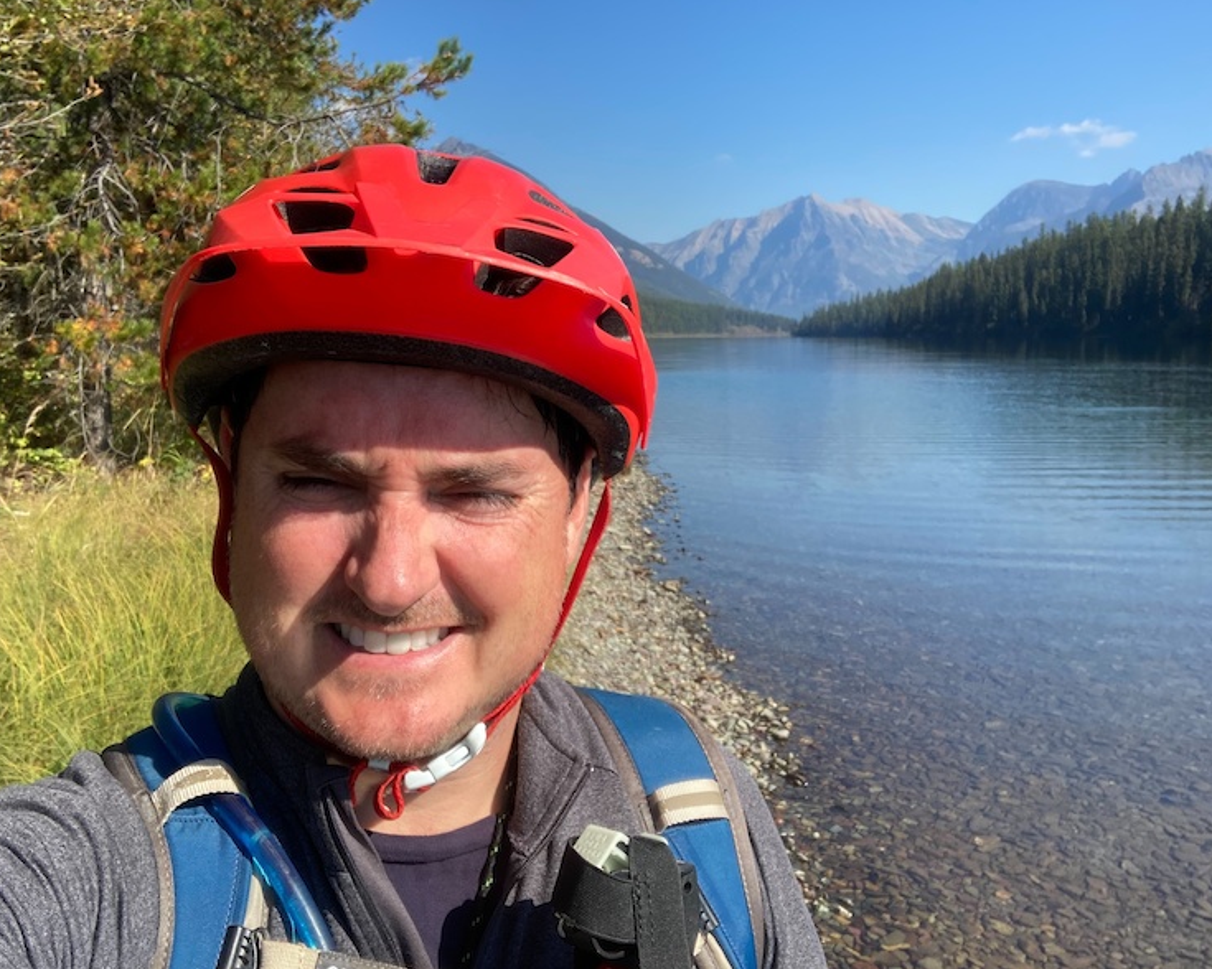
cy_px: 490
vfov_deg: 43.4
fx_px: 1220
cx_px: 589
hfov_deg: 52.8
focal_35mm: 34
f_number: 2.2
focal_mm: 2.87
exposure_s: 1/997
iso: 20
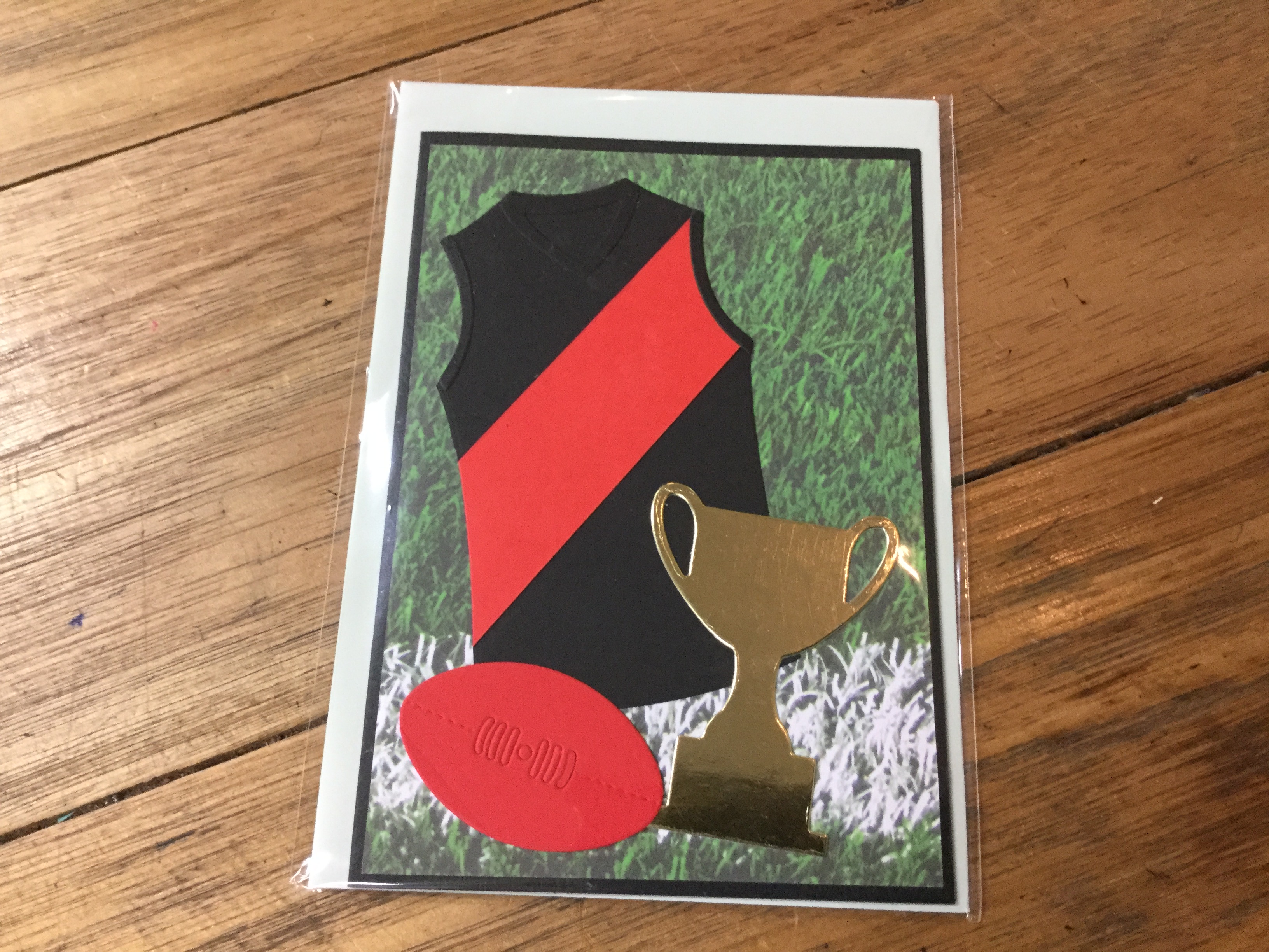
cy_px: 476
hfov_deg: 58.4
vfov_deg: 45.4
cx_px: 634
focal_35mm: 31
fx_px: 1136
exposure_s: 1/33
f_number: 2.4
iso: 200
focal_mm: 3.3
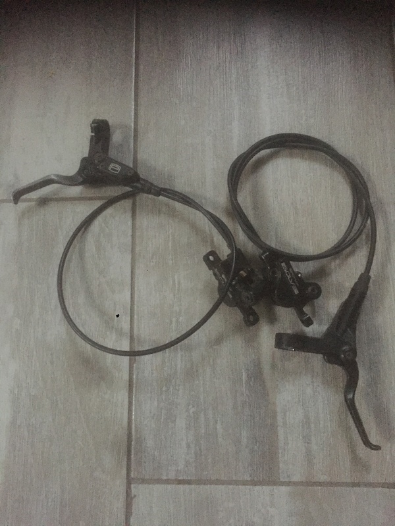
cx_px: 198
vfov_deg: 61.7
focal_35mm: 29
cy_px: 263
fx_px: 441
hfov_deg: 48.2
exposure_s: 1/17
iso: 640
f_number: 2.2
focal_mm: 4.15
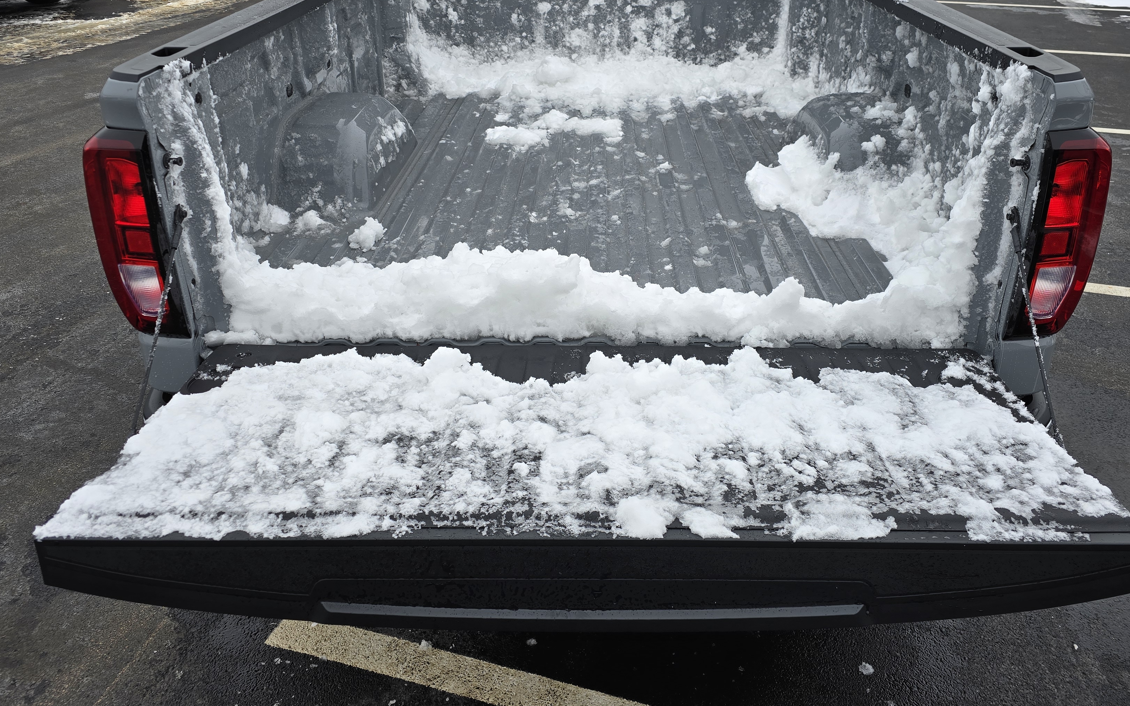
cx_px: 601
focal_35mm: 30
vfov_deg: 41.4
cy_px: 250
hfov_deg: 62.8
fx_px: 924
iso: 16
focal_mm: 6.3
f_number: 1.7
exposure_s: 1/180
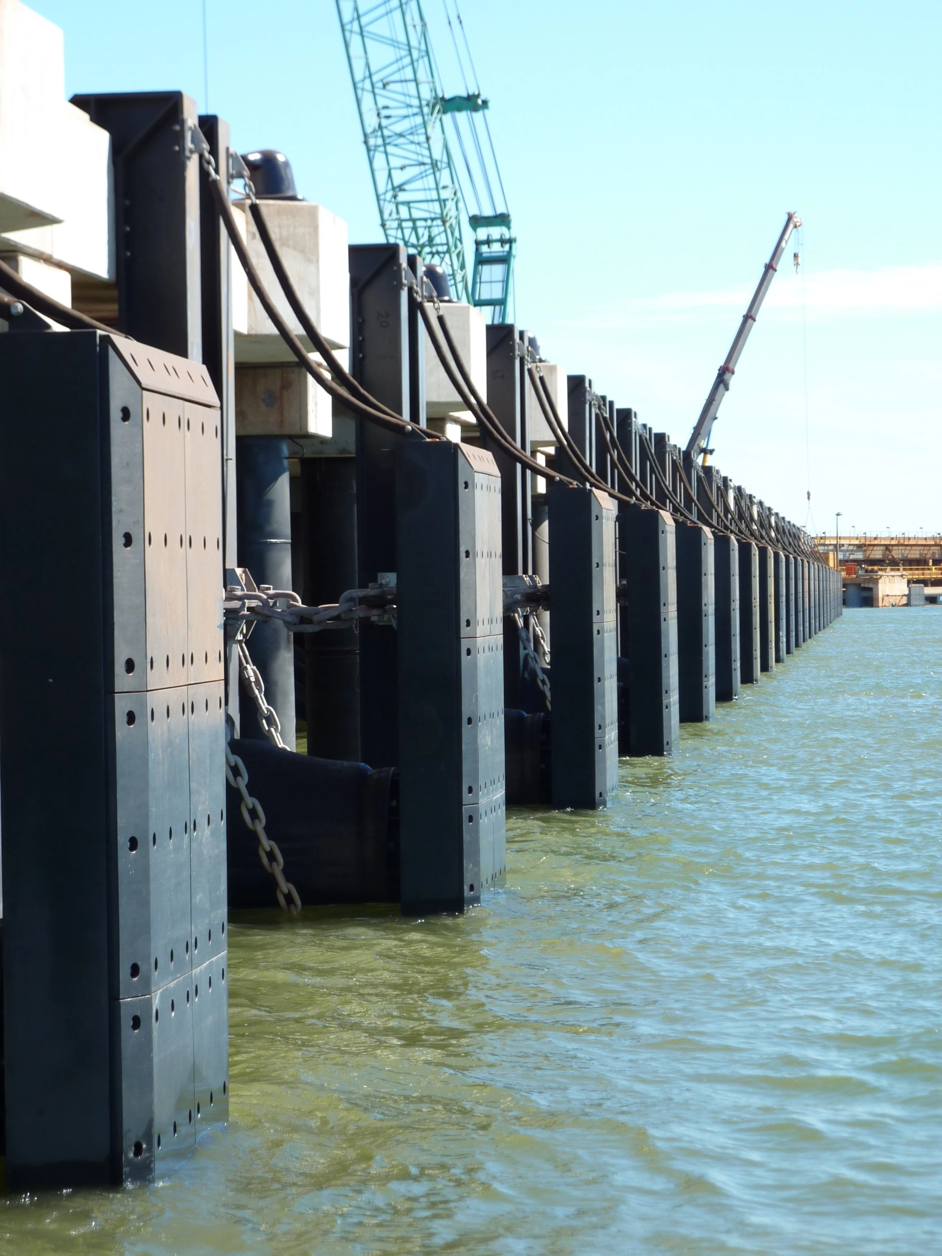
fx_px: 3775
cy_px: 628
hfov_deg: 14.2
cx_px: 471
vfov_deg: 18.9
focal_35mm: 104
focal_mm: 17
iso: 80
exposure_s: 1/250
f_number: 4.3
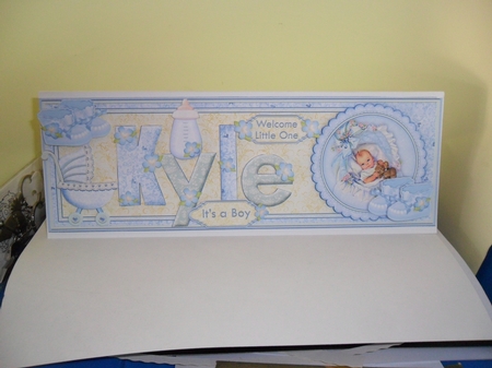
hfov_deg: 65.4
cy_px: 184
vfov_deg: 51.3
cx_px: 246
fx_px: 384
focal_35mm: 27
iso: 240
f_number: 3.5
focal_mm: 4.9
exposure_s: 1/45
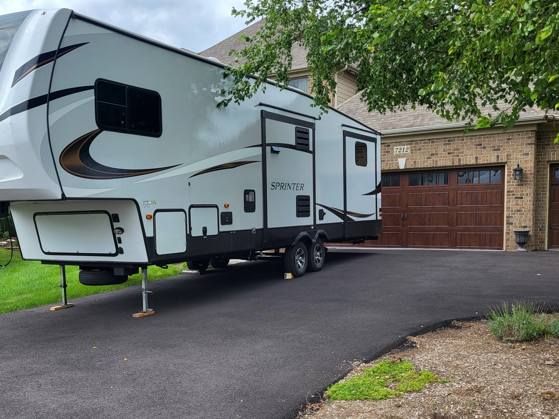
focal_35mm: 37
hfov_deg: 49.1
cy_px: 265
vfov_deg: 38.4
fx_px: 597
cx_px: 178
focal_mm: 5.4
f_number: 1.8
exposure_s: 1/1218
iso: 40
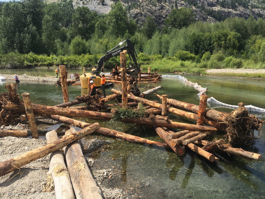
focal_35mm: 29
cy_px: 100
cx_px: 132
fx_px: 222
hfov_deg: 61.7
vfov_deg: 48.2
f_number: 2.2
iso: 25
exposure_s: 1/1374
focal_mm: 4.15
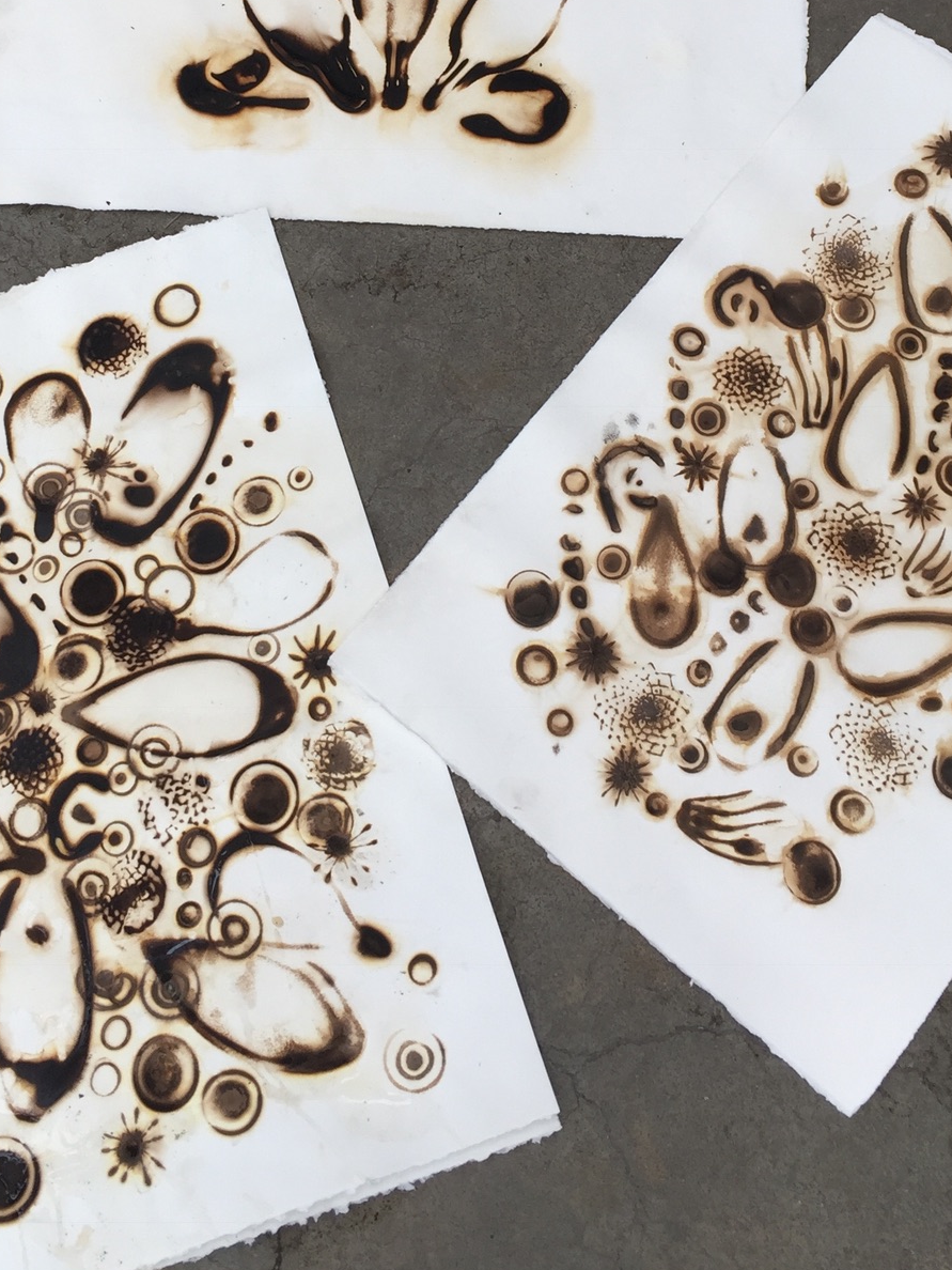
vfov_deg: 36.9
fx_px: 1833
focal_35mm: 50
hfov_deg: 29.1
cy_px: 259
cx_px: 396
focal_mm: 4.15
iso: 32
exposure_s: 1/122
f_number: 2.2
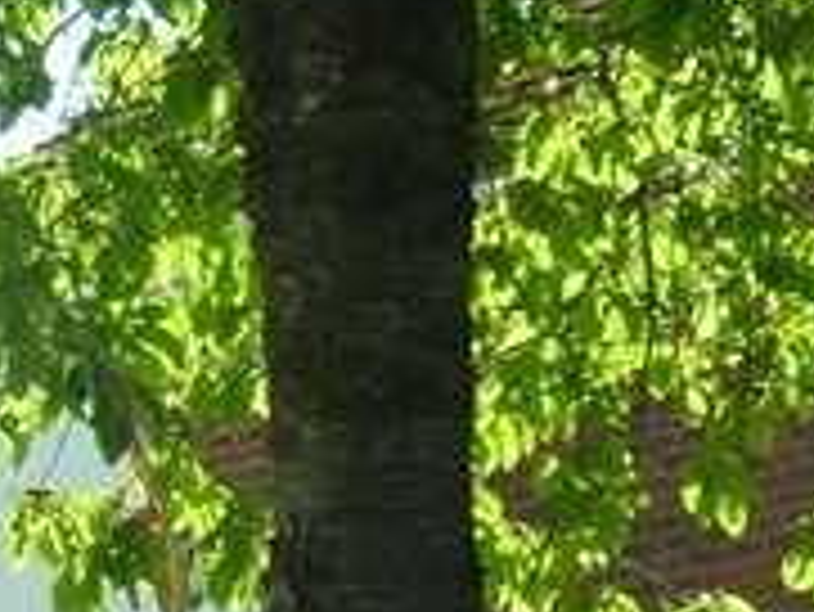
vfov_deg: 4.6
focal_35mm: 315
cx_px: -1327
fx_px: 7412
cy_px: 1264
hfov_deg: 6.0
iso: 100
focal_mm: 10.1
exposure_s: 1/250
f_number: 4.4
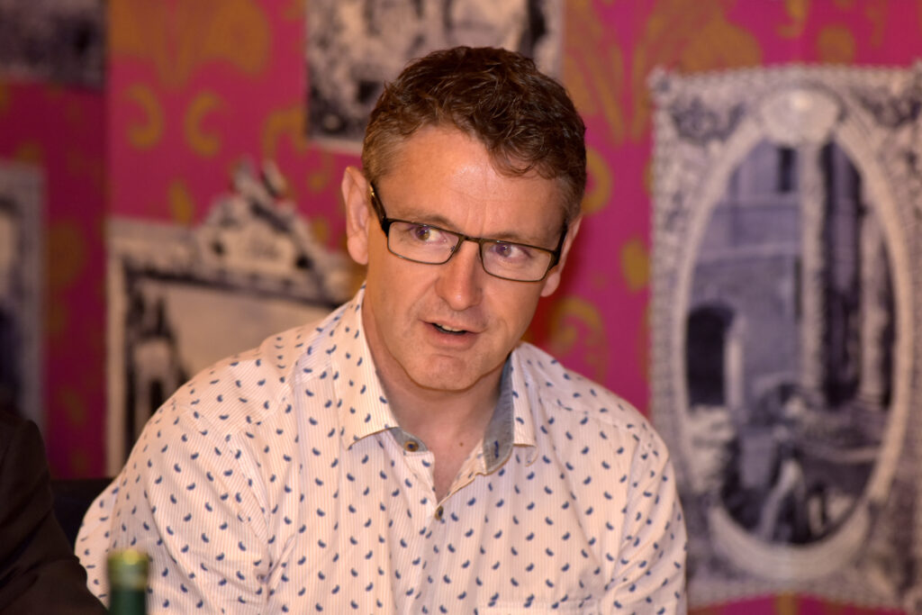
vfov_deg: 7.6
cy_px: 308
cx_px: 461
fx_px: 4610
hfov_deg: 11.4
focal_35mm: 180
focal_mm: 180
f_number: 4.5
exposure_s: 1/80
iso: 1600
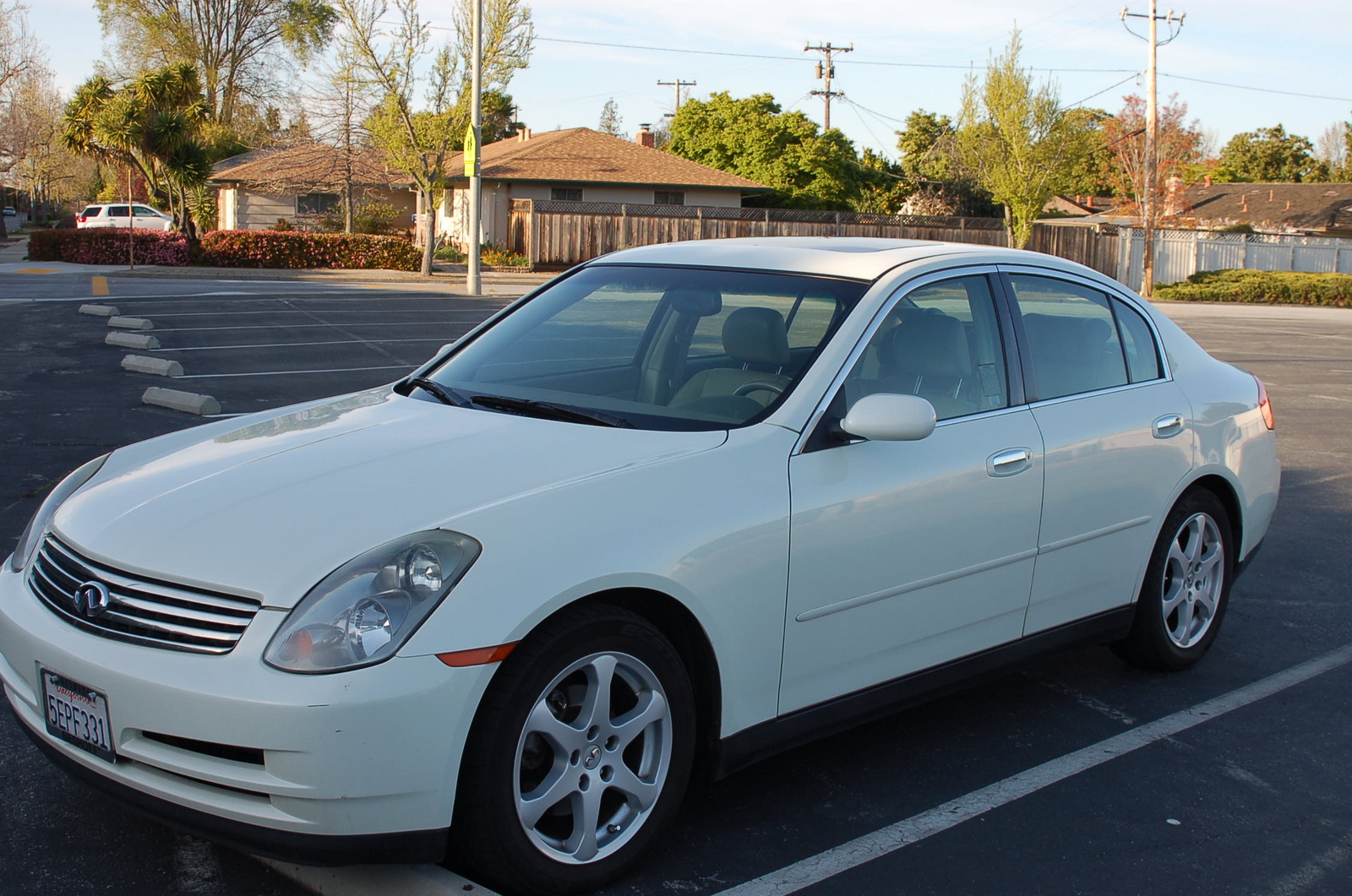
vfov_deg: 31.8
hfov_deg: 46.5
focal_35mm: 42
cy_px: 448
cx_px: 676
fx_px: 1575
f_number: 9
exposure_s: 1/160
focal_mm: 28
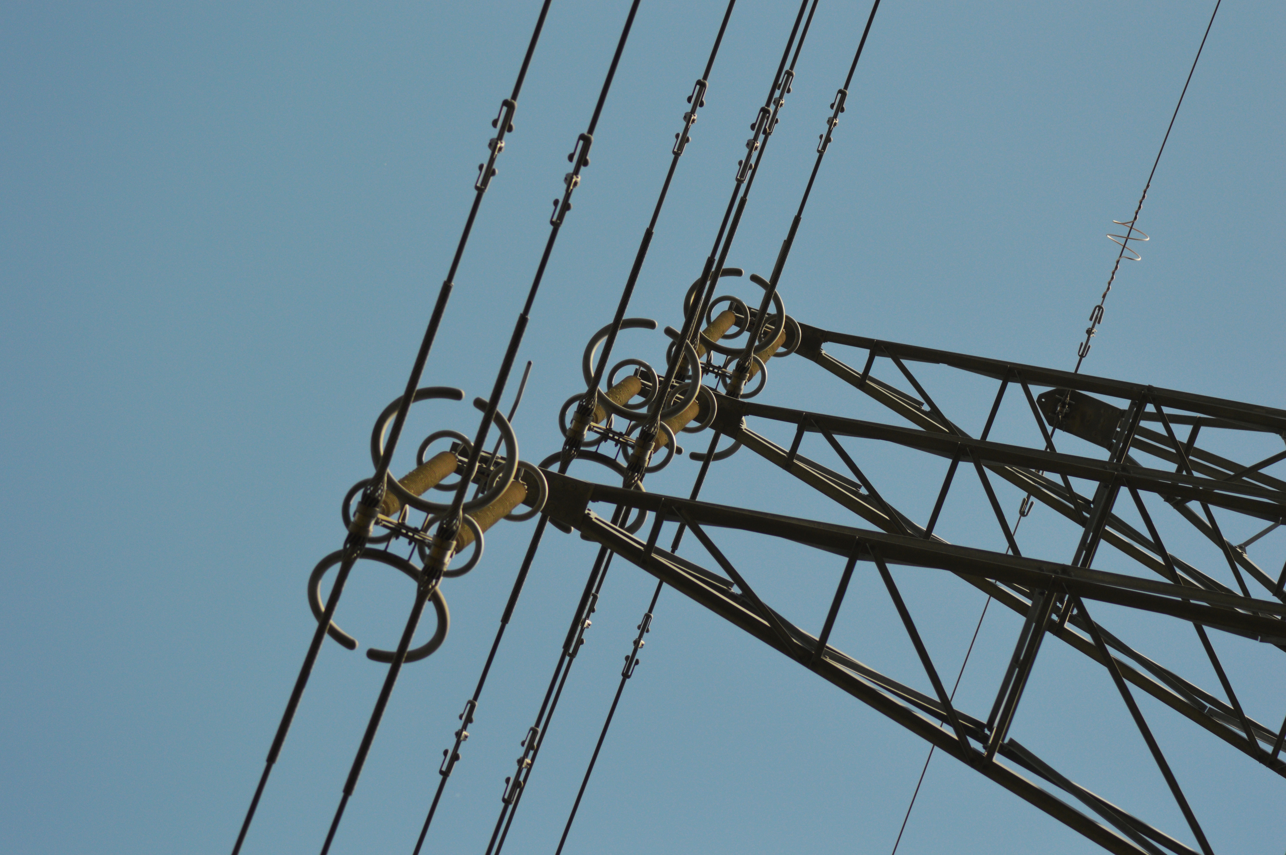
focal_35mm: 202
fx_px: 7227
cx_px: 643
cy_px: 428
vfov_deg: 6.8
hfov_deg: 10.2
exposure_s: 1/2000
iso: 360
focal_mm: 135
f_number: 5.6
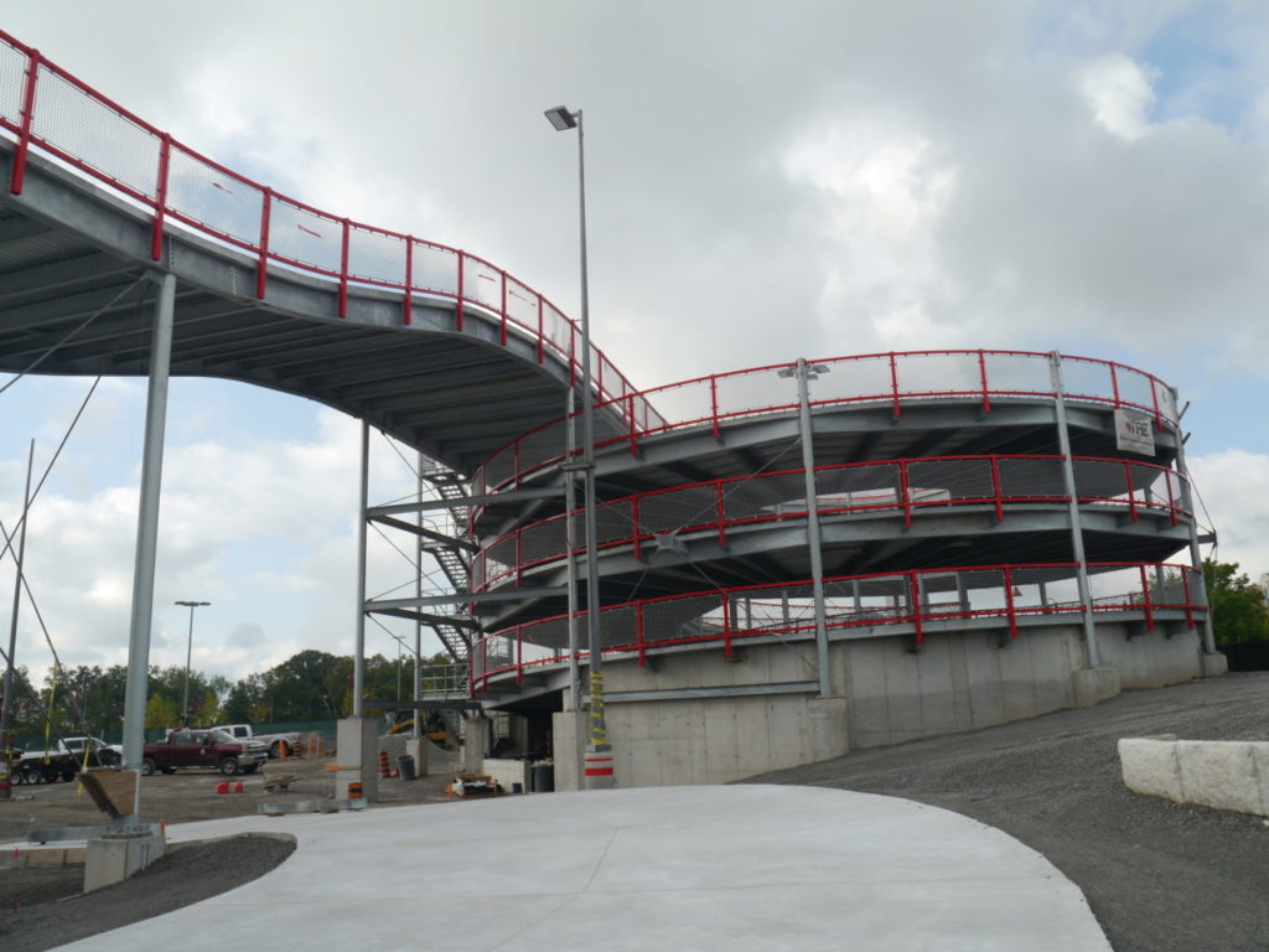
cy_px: 476
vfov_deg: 49.7
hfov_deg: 63.4
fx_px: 1026
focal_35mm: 28
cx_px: 634
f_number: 7.1
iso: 160
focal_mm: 14
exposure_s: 1/400
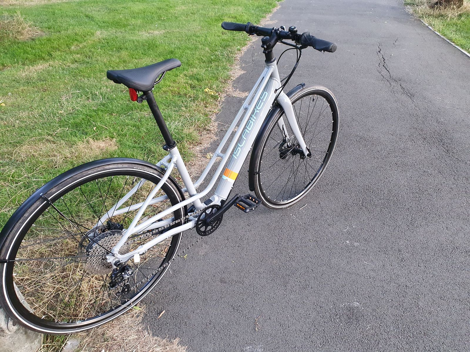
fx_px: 353
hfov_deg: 67.3
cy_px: 176
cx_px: 235
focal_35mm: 26
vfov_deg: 53.1
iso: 250
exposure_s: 1/50
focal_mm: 4.32
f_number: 2.4
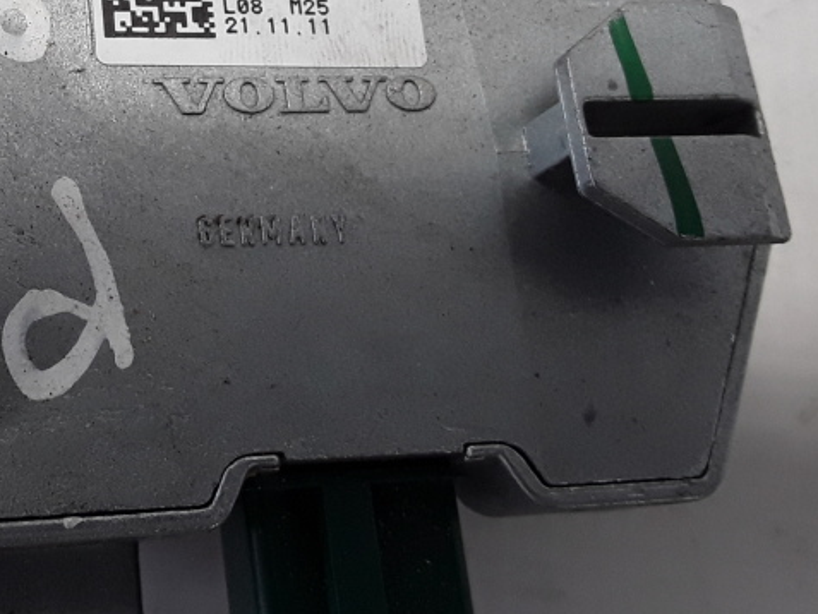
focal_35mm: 58
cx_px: 70
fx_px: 1371
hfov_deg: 31.5
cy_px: 122
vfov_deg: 24.8
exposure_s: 1/33
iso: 40
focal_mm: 2.91
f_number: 1.9
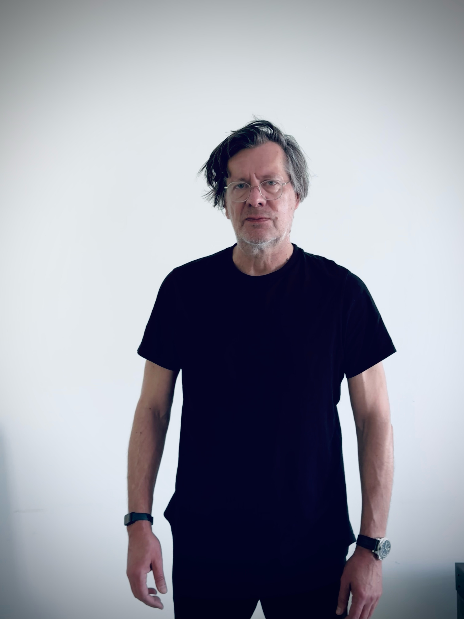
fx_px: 858
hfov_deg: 30.3
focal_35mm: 48
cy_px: 310
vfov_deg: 39.7
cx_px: 232
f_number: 1.78
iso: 125
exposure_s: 1/50
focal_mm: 6.76
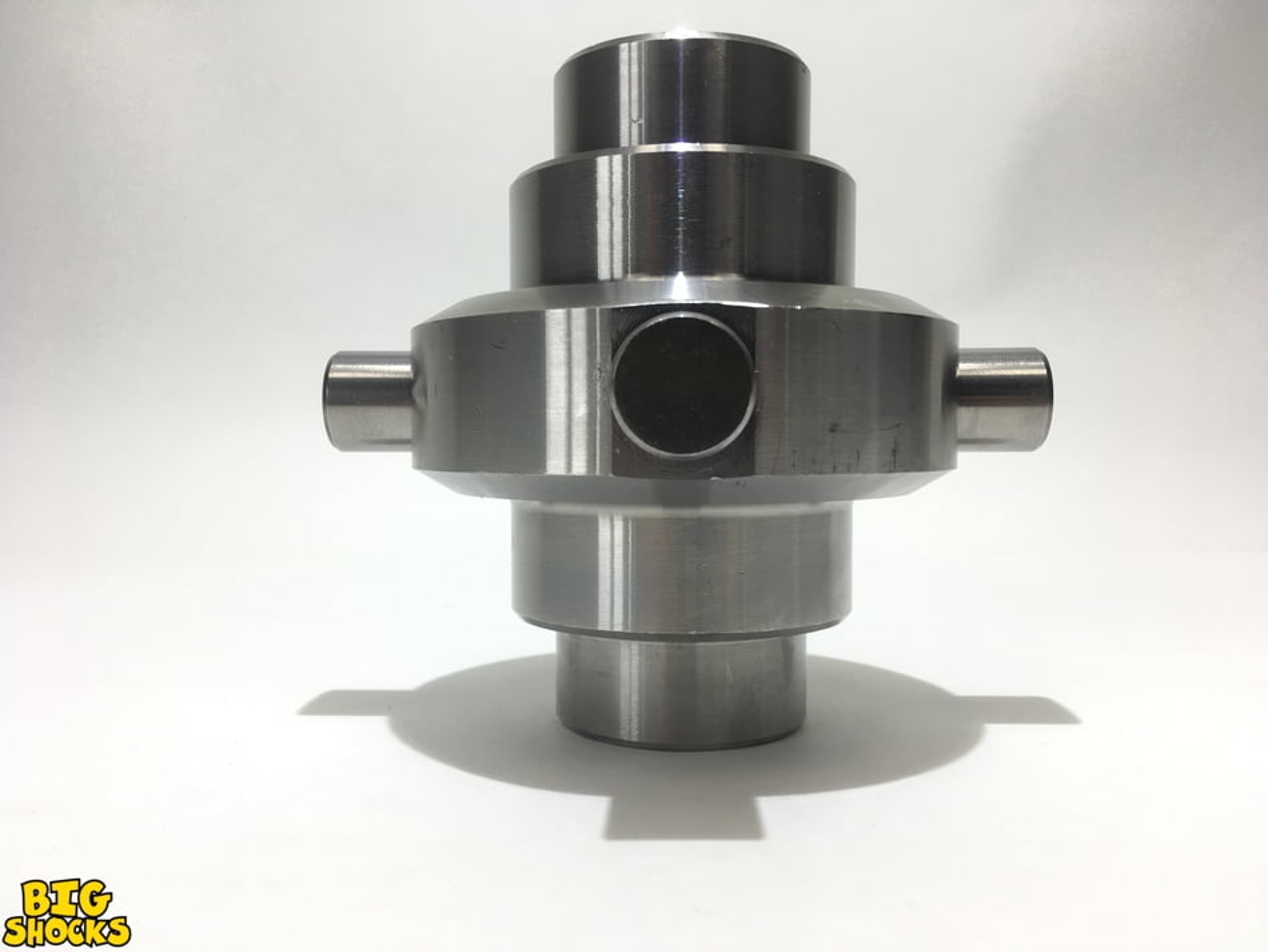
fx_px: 1063
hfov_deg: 61.6
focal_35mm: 29
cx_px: 634
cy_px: 476
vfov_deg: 48.2
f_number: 2.2
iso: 32
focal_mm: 4.15
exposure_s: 1/120
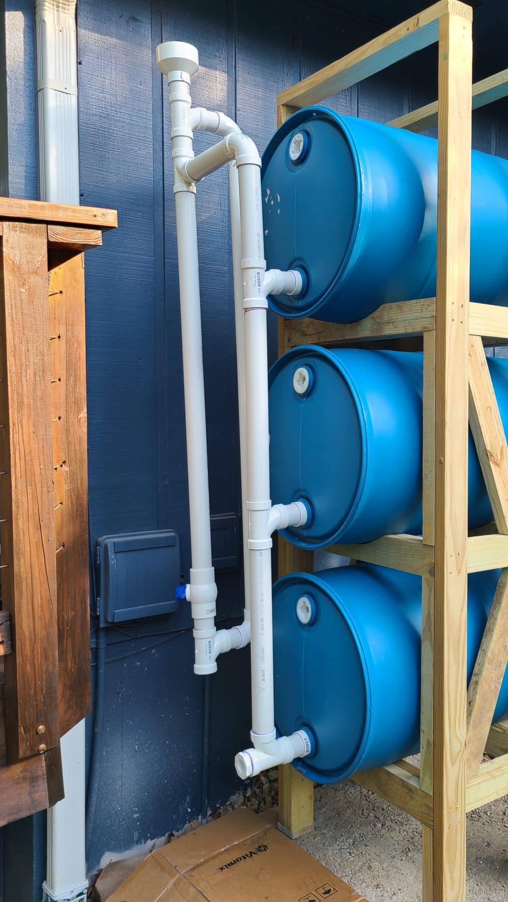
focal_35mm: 32
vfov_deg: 61.0
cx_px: 331
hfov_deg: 36.4
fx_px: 766
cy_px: 427
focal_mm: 5.4
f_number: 1.8
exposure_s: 1/204
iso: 40
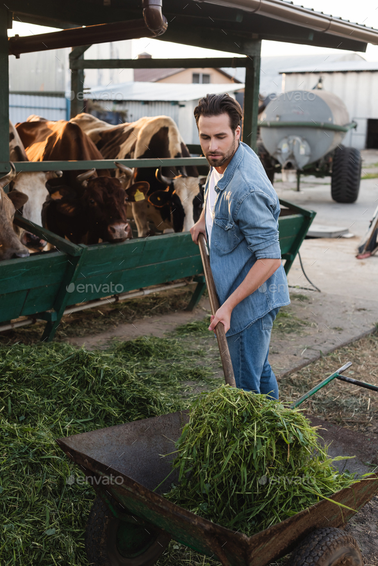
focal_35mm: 50
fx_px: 787
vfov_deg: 39.6
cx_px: 189
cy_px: 283
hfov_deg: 27.0
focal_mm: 50
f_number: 4
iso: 100
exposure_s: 1/160
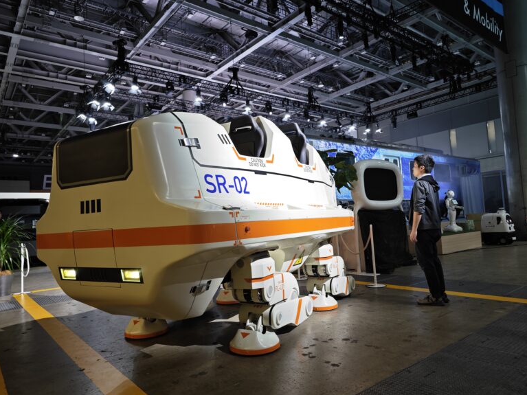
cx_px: 260
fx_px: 365
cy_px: 201
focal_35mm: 24
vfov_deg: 56.8
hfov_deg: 71.6
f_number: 1.9
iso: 320
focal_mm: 8.7
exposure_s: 1/50
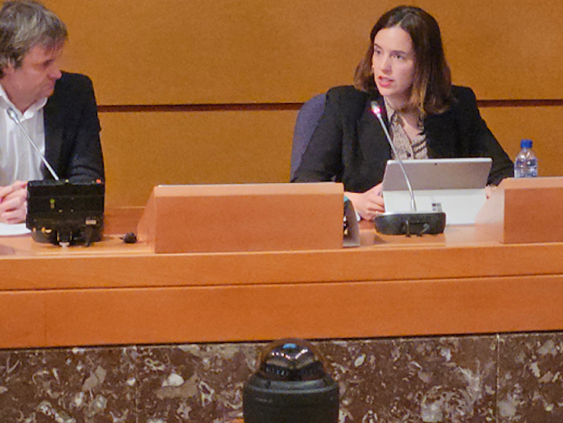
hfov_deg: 16.4
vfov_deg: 12.3
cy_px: 138
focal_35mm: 120
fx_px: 1952
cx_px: 353
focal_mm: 7
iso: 200
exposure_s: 1/50
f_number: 2.4
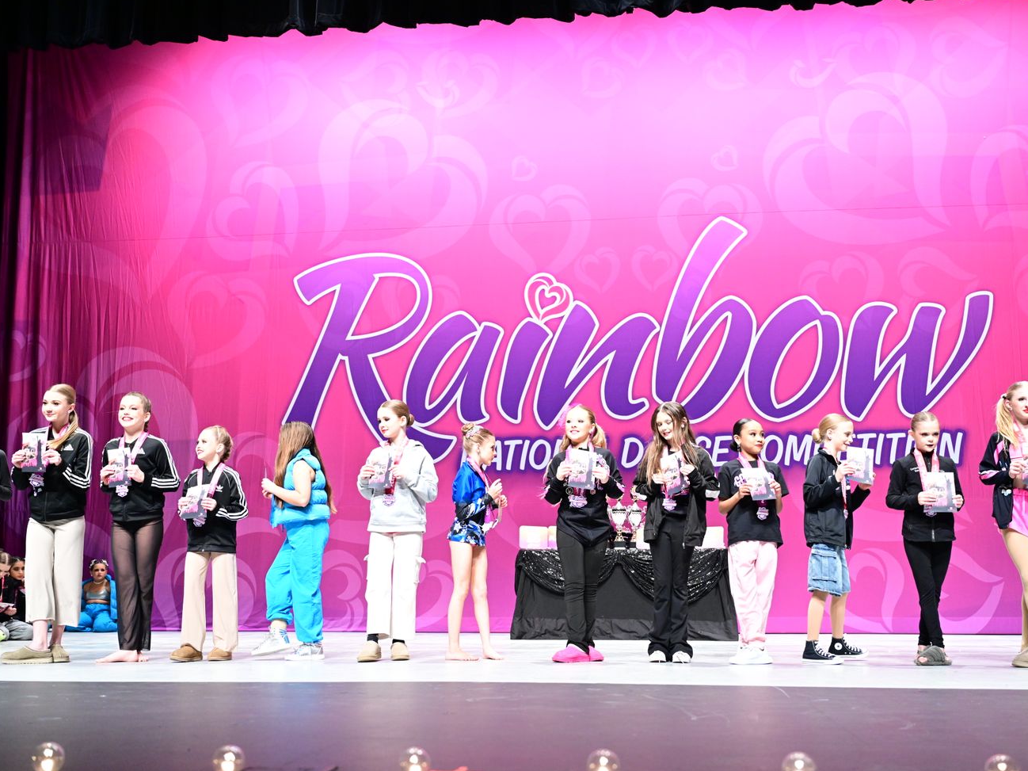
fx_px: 1188
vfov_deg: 35.9
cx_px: 513
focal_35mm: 40
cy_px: 376
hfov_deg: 46.8
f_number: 3.5
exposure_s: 1/320
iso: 3200
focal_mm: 36
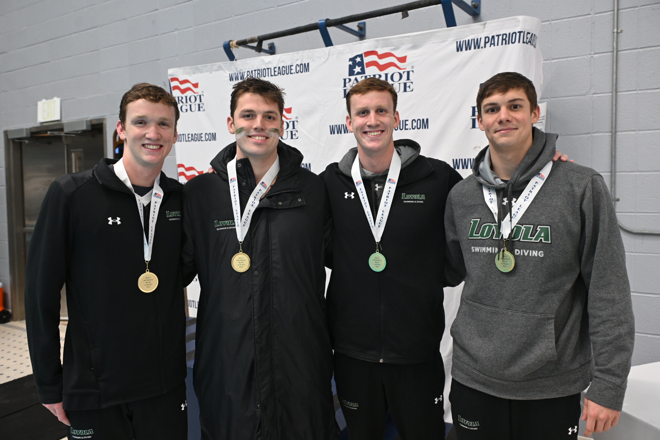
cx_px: 330
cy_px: 220
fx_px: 568
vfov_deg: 42.3
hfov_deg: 60.3
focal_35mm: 31
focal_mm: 31
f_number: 4
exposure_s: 1/160
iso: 2500
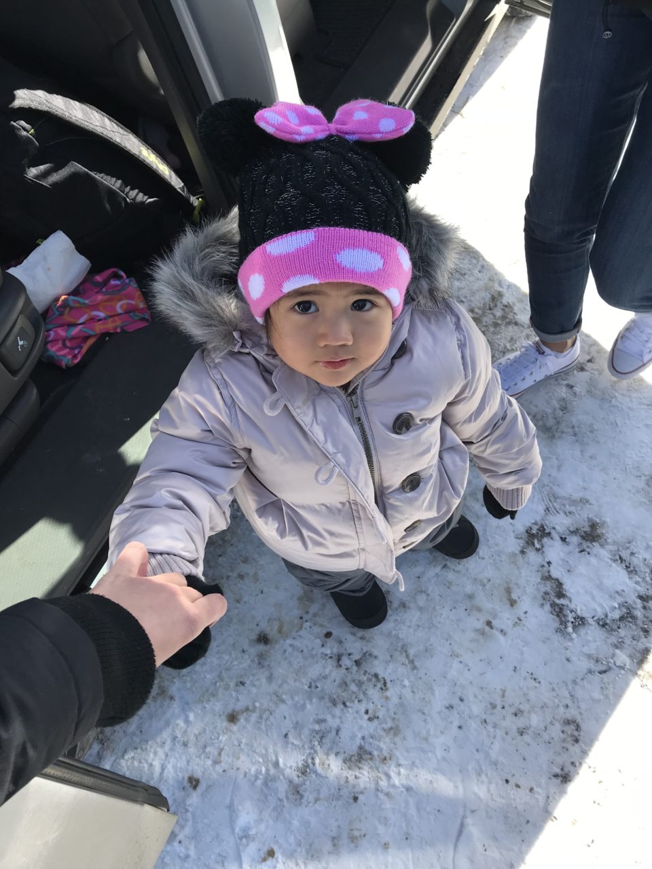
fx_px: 703
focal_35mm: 28
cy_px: 434
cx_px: 326
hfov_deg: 49.7
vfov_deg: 63.4
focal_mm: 3.99
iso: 20
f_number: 1.8
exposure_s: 1/556
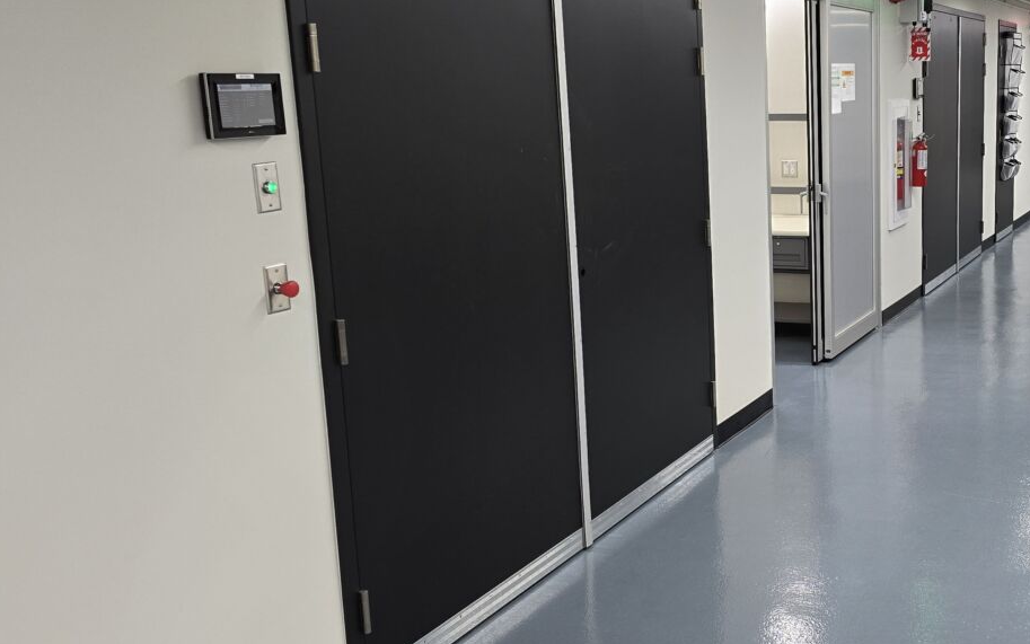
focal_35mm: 41
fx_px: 1151
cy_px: 288
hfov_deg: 45.2
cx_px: 855
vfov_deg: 31.2
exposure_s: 1/120
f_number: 1.7
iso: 200
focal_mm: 6.3
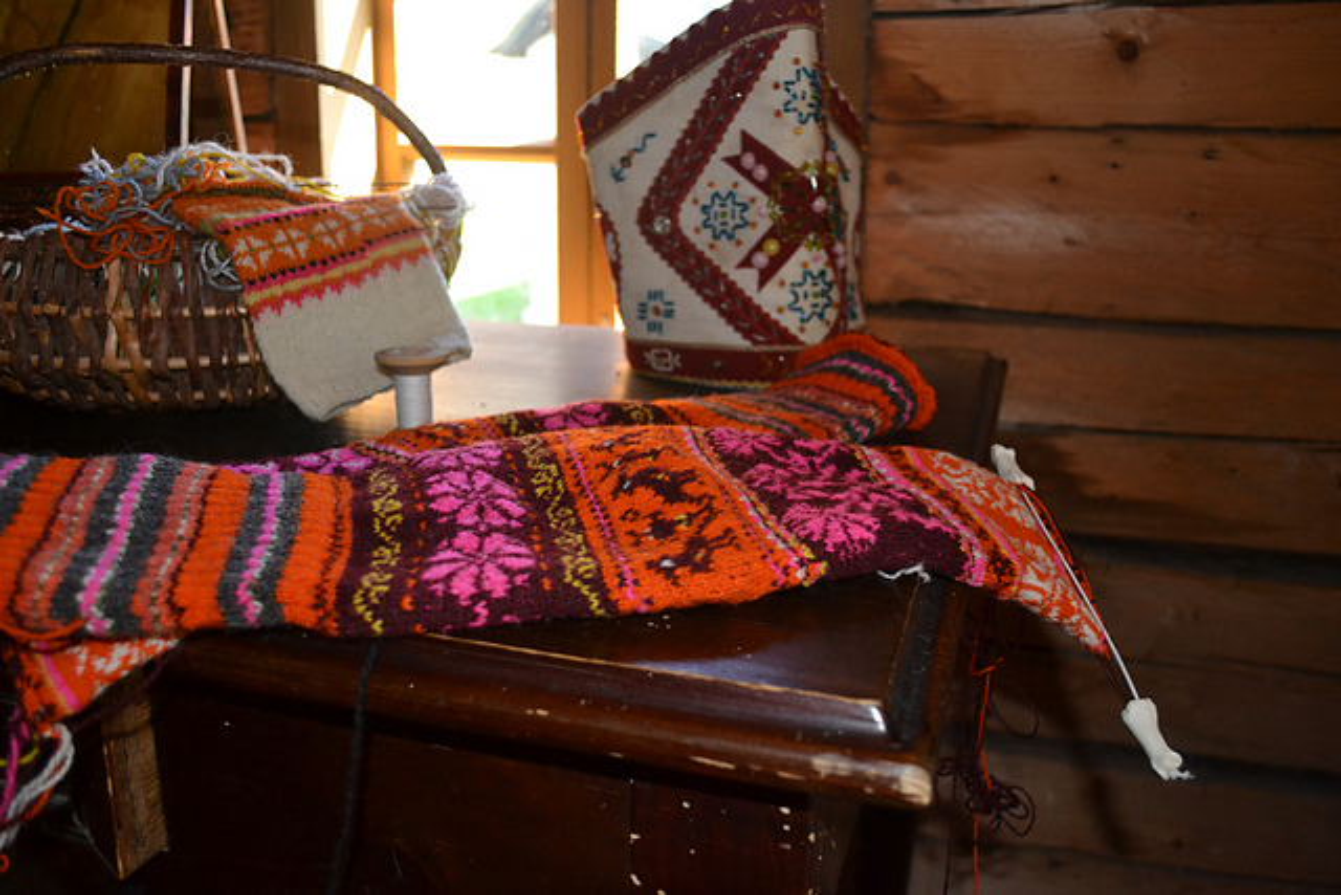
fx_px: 1118
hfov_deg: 61.9
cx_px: 670
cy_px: 448
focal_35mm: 30
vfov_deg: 43.6
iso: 1250
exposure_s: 1/60
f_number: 3.8
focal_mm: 20
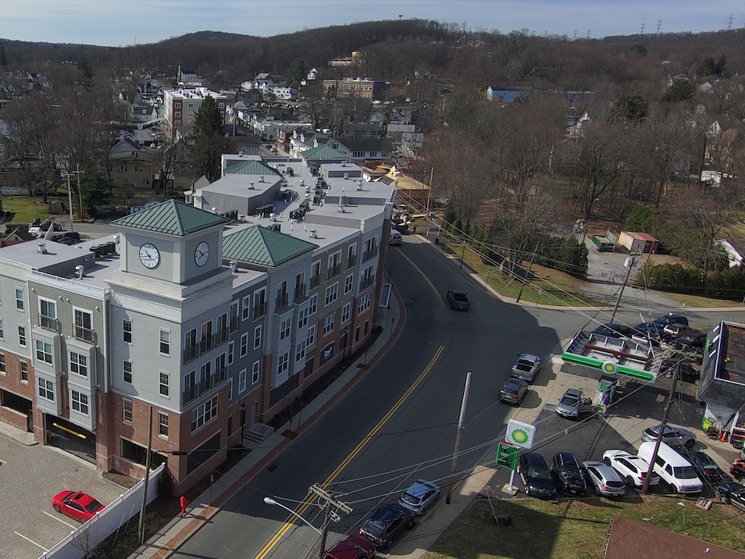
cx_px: 166
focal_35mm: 33
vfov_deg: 42.9
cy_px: 306
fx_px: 710
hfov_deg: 52.3
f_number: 2.8
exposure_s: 1/1788
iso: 101
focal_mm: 3.7
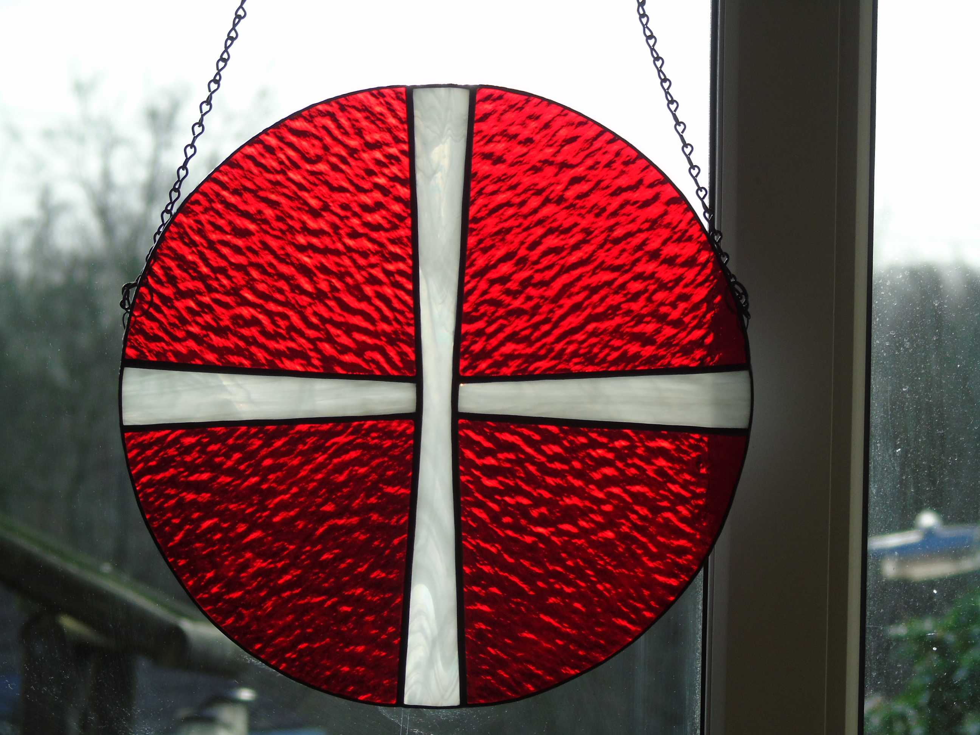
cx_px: 490
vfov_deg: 5.3
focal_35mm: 278
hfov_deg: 7.1
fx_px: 7870
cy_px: 368
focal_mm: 50
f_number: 4.9
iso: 100
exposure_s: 1/125
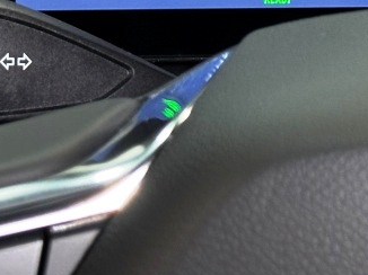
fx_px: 1604
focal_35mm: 151
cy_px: -117
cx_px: 444
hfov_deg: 12.8
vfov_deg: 9.6
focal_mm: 6.86
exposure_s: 1/38
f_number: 1.78
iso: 320
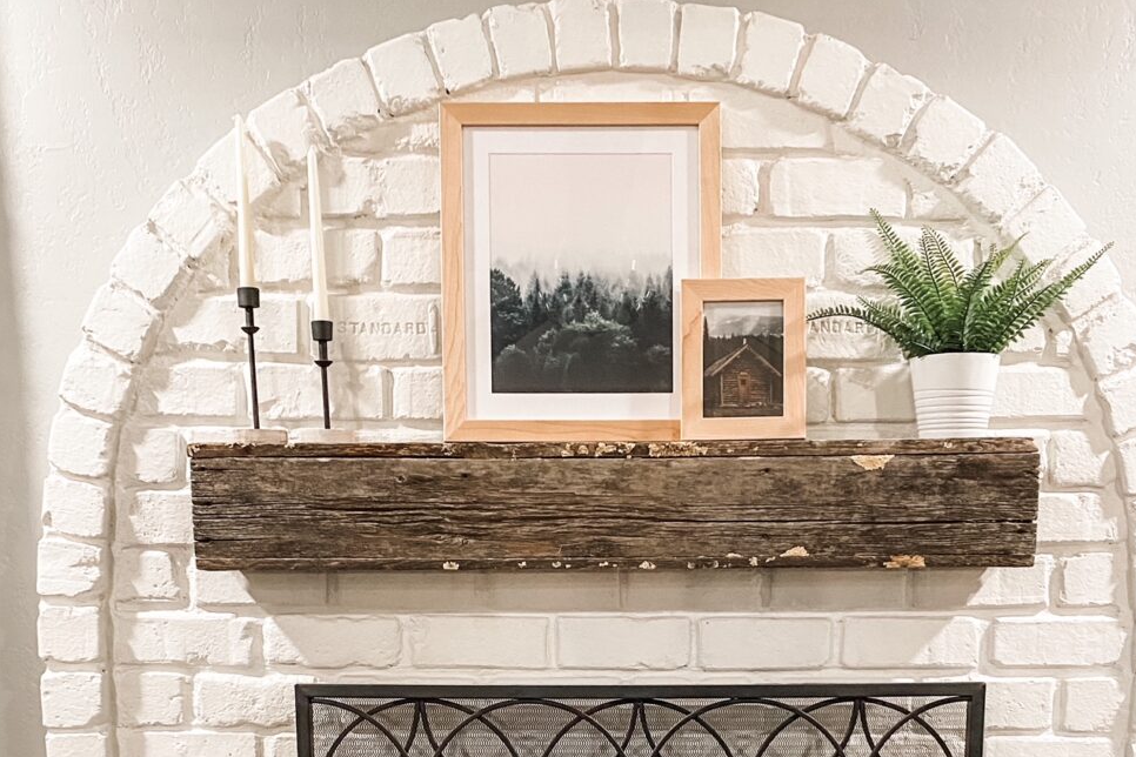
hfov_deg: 45.4
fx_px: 1357
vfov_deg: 28.9
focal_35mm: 43
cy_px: 786
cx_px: 620
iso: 400
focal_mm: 4.25
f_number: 1.8
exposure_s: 1/40
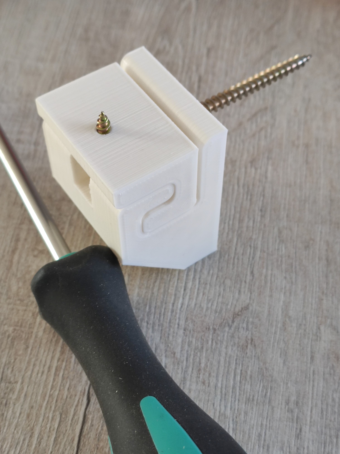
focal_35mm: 52
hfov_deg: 28.0
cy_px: 227
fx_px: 681
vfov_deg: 36.8
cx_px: 170
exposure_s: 1/33
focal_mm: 4.77
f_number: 1.75
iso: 453
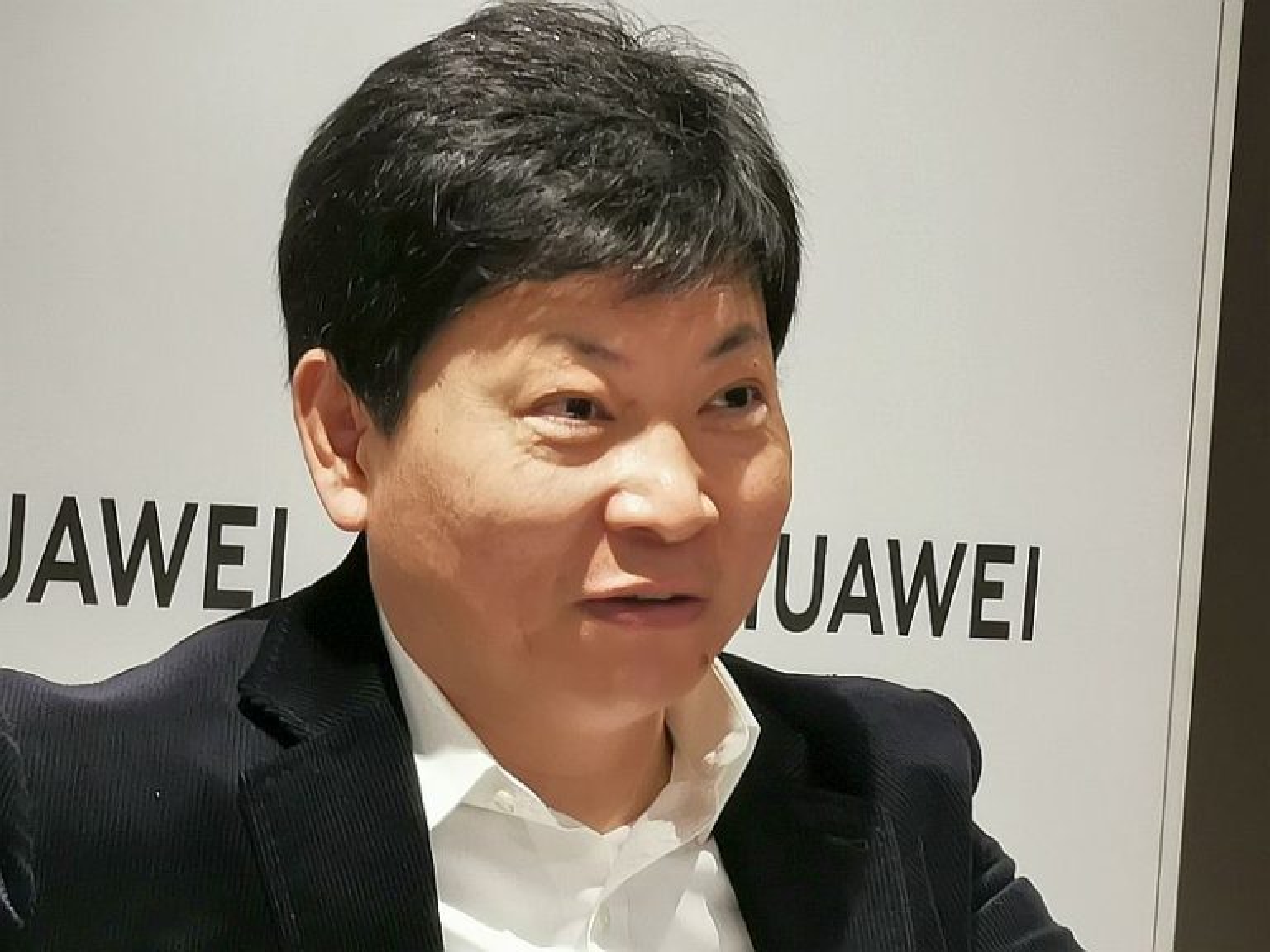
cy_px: 476
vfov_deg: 5.5
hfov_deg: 7.3
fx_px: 9906
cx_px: 635
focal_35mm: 270
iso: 500
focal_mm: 14.46
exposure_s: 1/20
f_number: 3.4
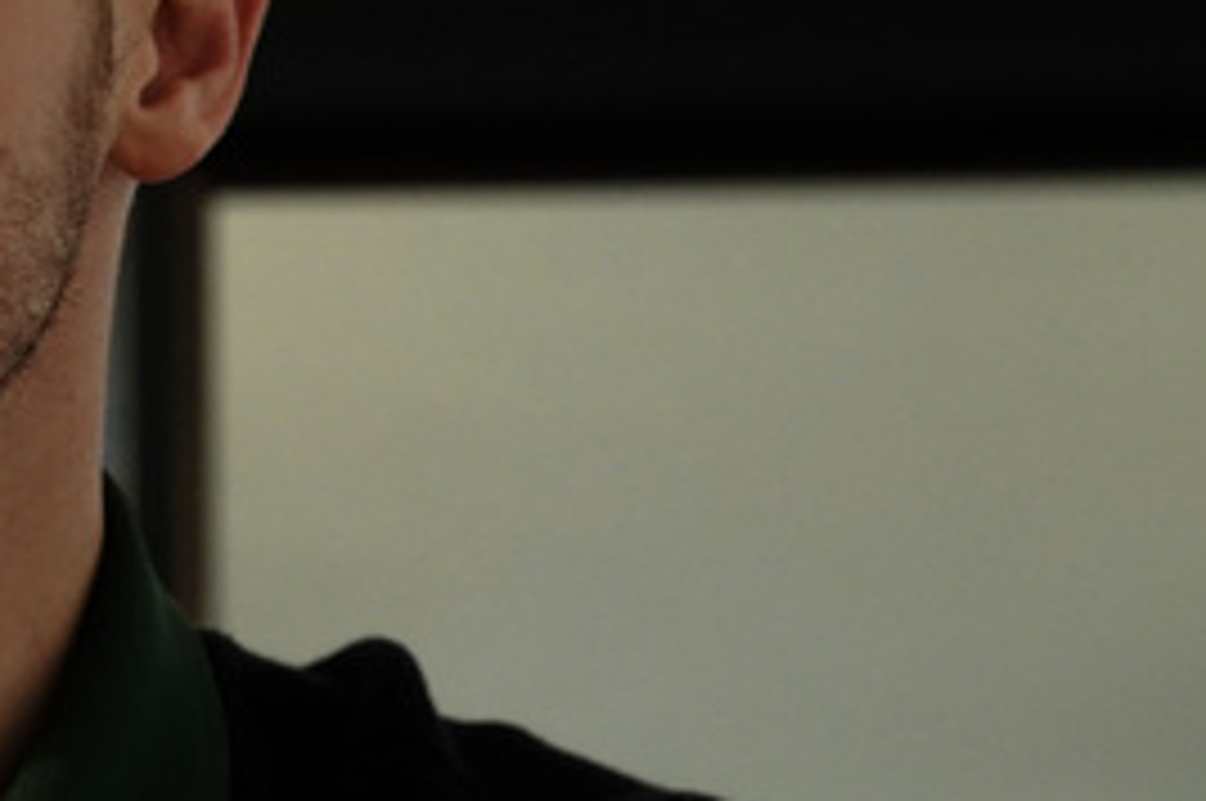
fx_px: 10506
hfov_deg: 6.5
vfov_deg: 4.4
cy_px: 659
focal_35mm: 314
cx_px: -346
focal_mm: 56
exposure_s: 1/100
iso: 1600
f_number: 2.8
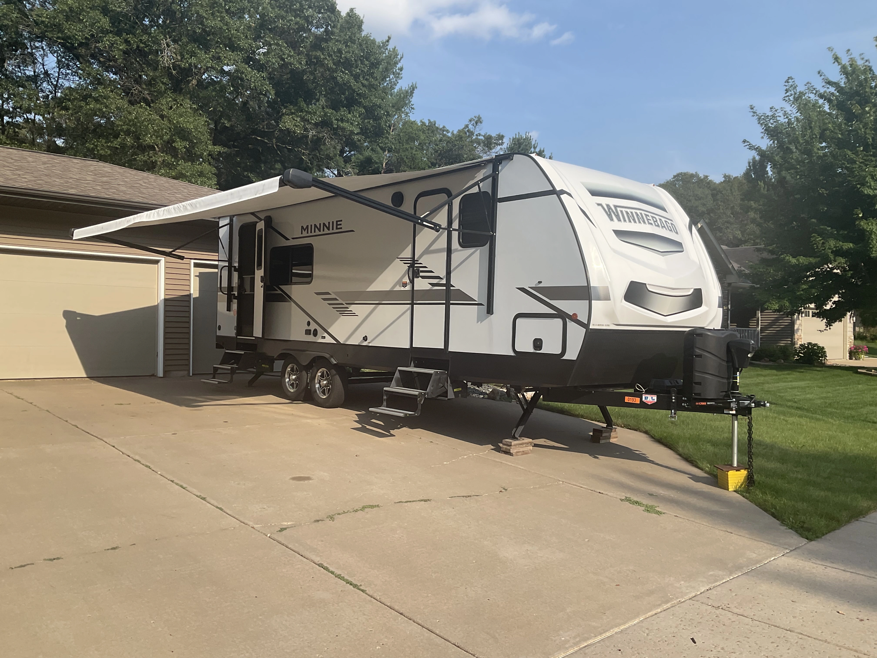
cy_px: 329
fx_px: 735
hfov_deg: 61.7
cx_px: 438
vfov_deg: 48.2
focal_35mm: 29
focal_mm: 3
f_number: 1.8
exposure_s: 1/1412
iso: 16
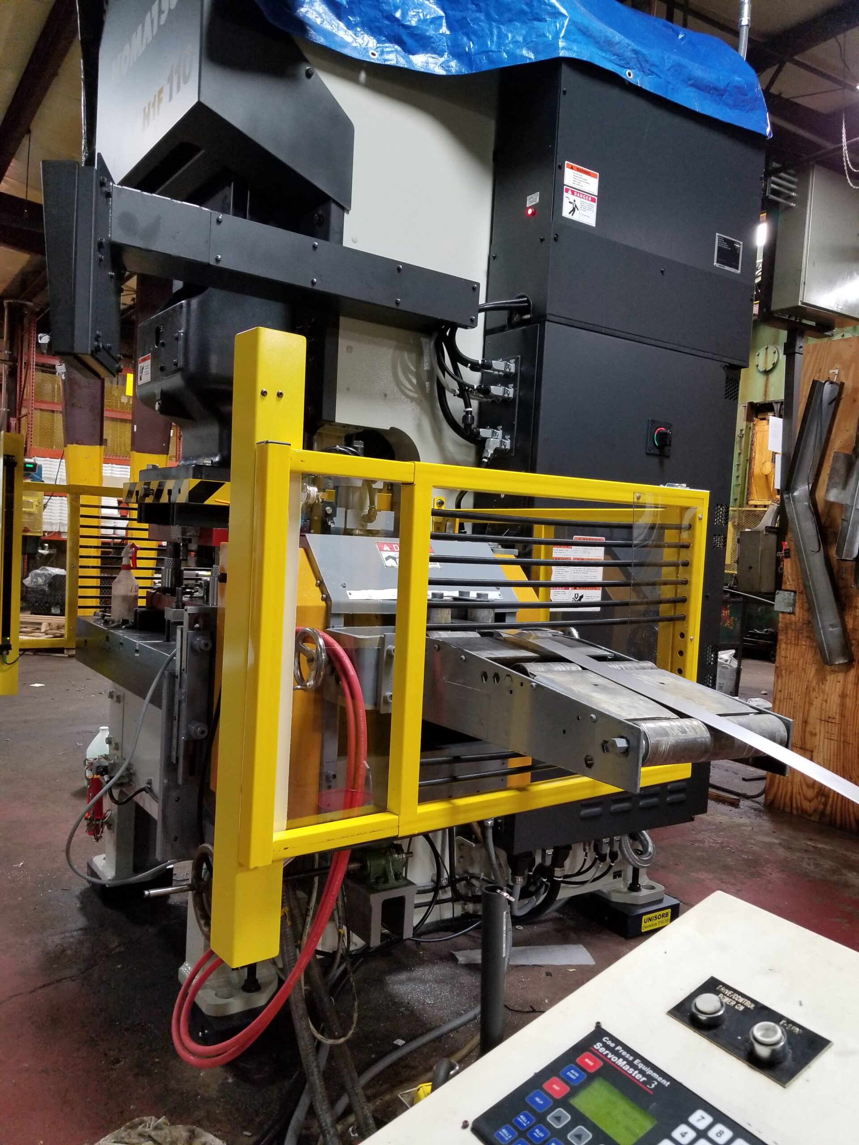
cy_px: 572
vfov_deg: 67.3
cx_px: 430
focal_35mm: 26
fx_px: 860
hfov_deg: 53.1
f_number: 1.7
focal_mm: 4.3
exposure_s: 1/60
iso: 200
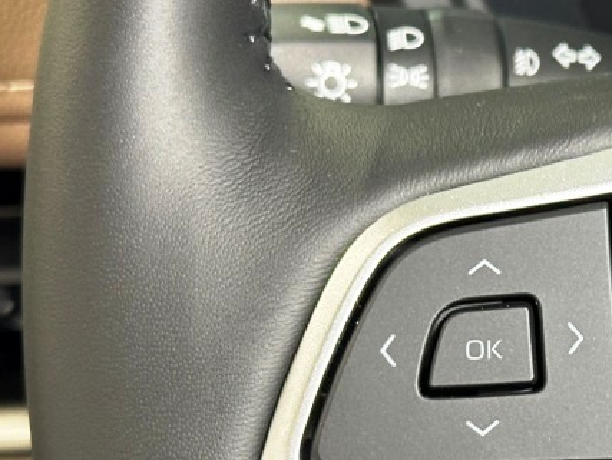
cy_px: 322
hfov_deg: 16.8
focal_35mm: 115
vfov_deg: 12.9
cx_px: 583
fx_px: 2035
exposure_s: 1/40
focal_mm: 6.86
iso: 500
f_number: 1.78
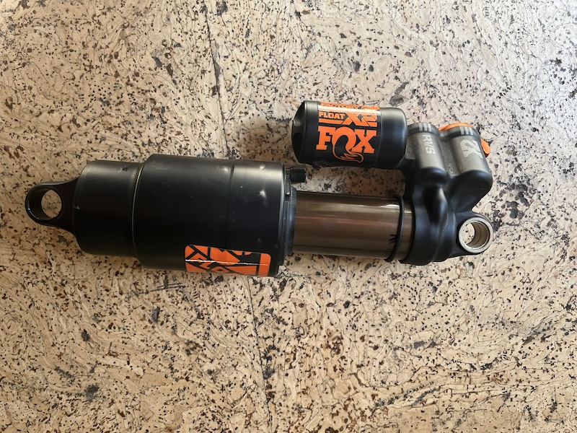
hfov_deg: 67.3
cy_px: 216
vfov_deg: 53.1
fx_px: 433
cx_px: 288
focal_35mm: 26
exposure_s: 1/103
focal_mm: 5.1
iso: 125
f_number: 1.6
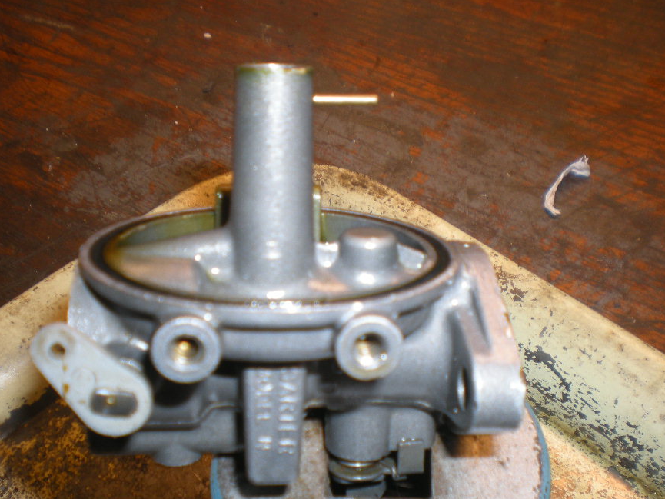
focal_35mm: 45
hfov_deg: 42.1
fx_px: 865
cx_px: 329
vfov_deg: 32.2
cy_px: 274
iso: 64
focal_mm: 6.3
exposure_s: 1/30
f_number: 3.1
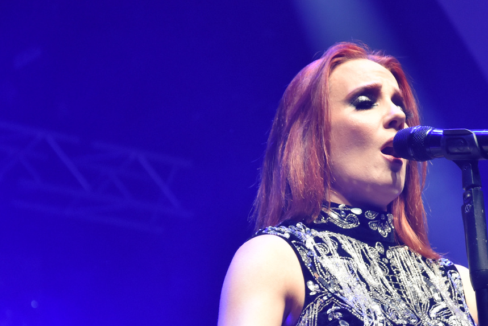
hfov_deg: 12.5
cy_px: 299
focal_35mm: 164
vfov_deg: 8.3
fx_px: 2223
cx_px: 380
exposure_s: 1/125
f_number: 4
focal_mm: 58
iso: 800
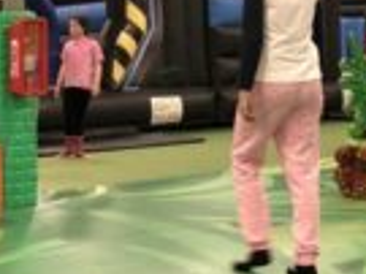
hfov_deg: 18.9
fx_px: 1099
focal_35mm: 104
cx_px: 130
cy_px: -50
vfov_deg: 13.8
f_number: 1.8
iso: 50
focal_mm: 4
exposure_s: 1/15
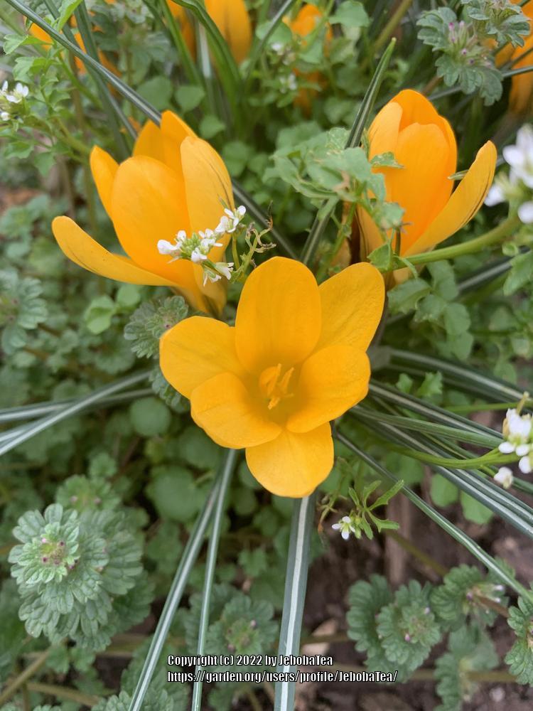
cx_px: 266
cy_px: 356
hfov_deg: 53.1
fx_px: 534
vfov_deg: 67.3
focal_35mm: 26
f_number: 1.8
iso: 25
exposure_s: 1/279
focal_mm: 4.25
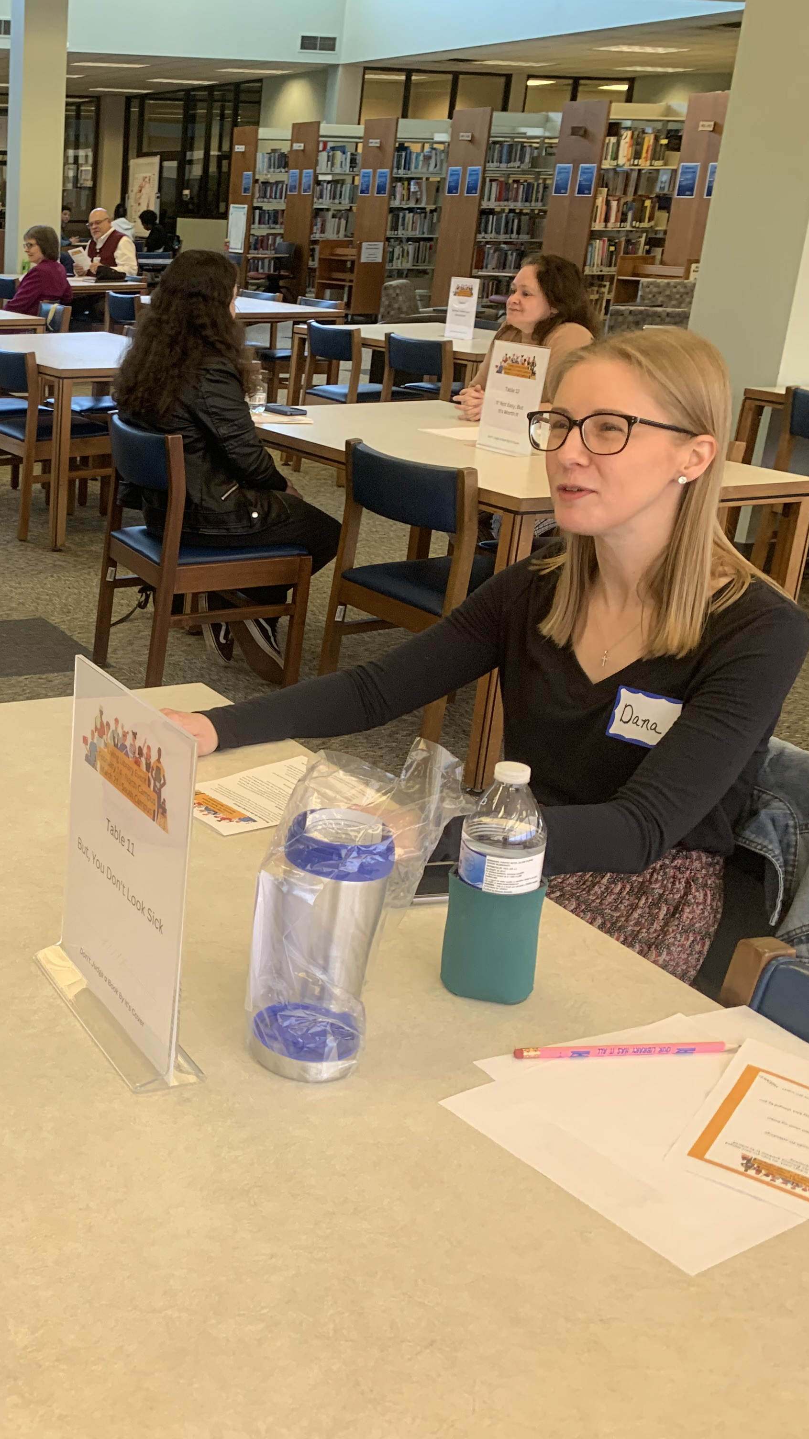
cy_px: 723
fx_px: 1449
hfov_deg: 28.9
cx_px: -31
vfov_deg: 52.8
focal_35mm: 38
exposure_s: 1/121
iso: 80
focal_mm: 4.25
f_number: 1.8
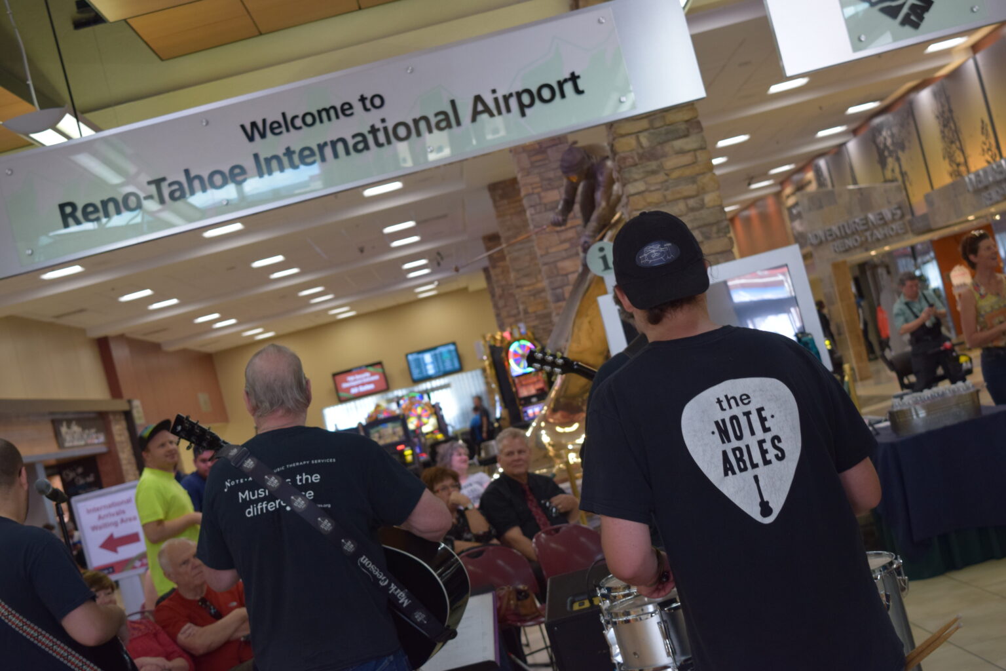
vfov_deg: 19.7
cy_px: 336
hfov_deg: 29.2
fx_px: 1928
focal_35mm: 69
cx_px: 503
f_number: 5
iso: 900
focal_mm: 46
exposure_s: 1/60
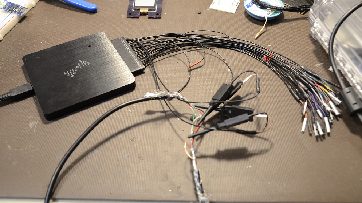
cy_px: 92
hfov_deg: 49.4
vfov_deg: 29.0
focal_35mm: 41
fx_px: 394
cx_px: 180
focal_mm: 26
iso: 1600
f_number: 6.3
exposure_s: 1/50
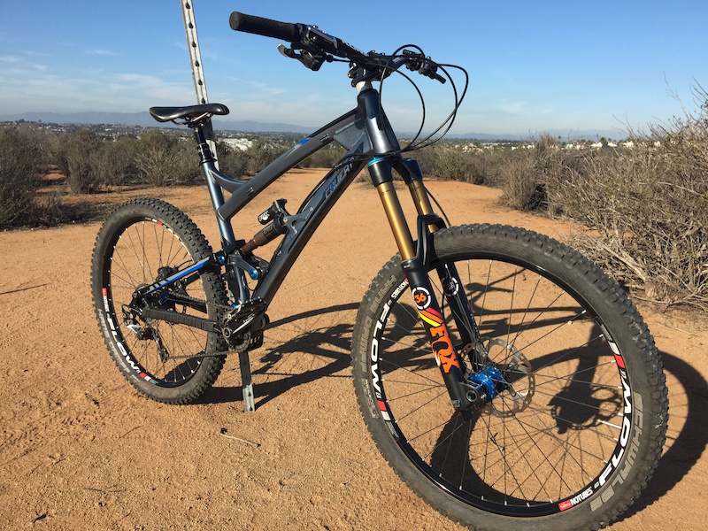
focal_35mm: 29
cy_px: 266
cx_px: 354
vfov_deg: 48.2
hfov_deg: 61.7
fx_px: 593
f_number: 2.2
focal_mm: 4.15
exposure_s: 1/2326
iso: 32
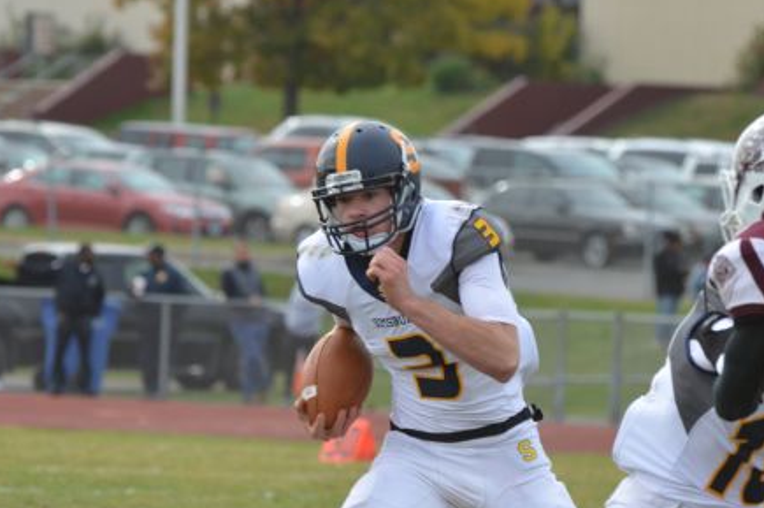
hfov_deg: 4.8
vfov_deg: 3.2
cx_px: 427
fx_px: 9200
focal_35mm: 434
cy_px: 302
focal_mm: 180
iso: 400
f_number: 5
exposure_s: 1/1250
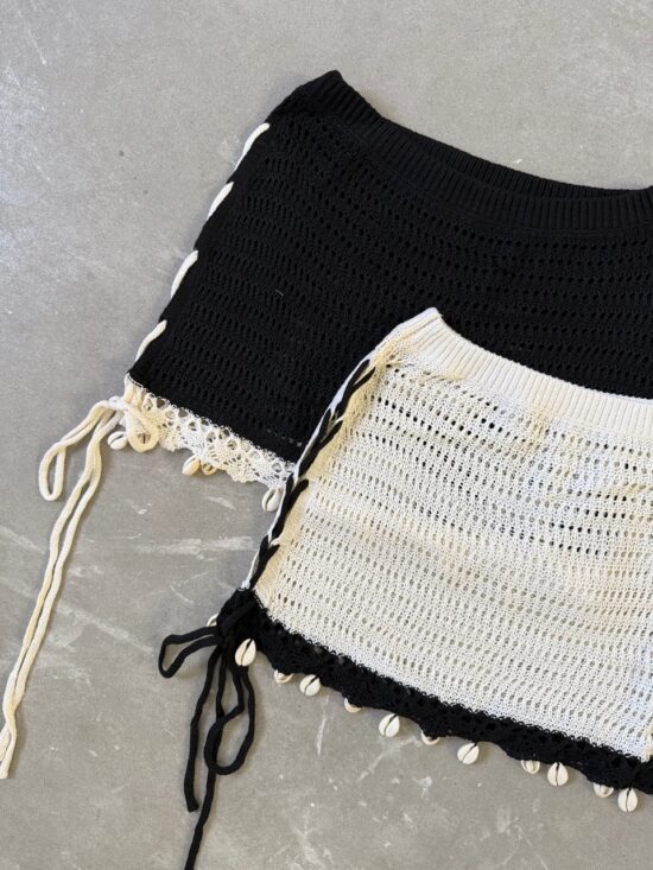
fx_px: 603
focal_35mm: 24
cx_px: 326
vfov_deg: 71.6
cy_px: 435
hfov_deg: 56.8
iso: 200
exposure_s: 1/73
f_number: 1.78
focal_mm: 6.76
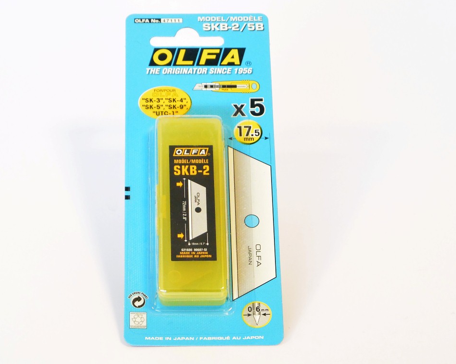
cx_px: 204
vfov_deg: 16.7
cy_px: 182
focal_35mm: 92
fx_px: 1241
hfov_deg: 20.8
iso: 1000
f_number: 5.6
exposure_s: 1/30
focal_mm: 30
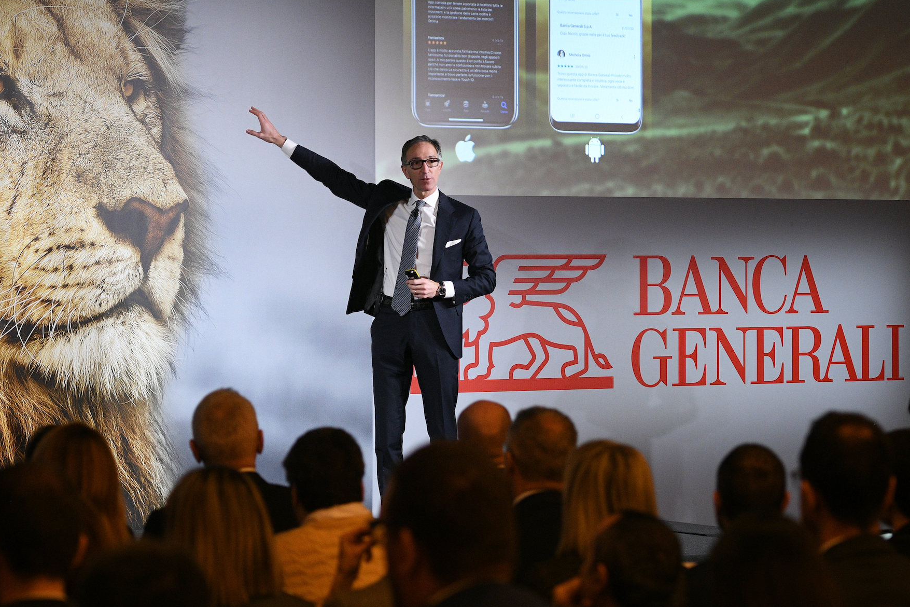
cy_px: 304
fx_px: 2679
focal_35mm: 106
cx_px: 453
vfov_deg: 12.9
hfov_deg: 19.3
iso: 1600
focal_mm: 70
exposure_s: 1/200
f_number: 2.8
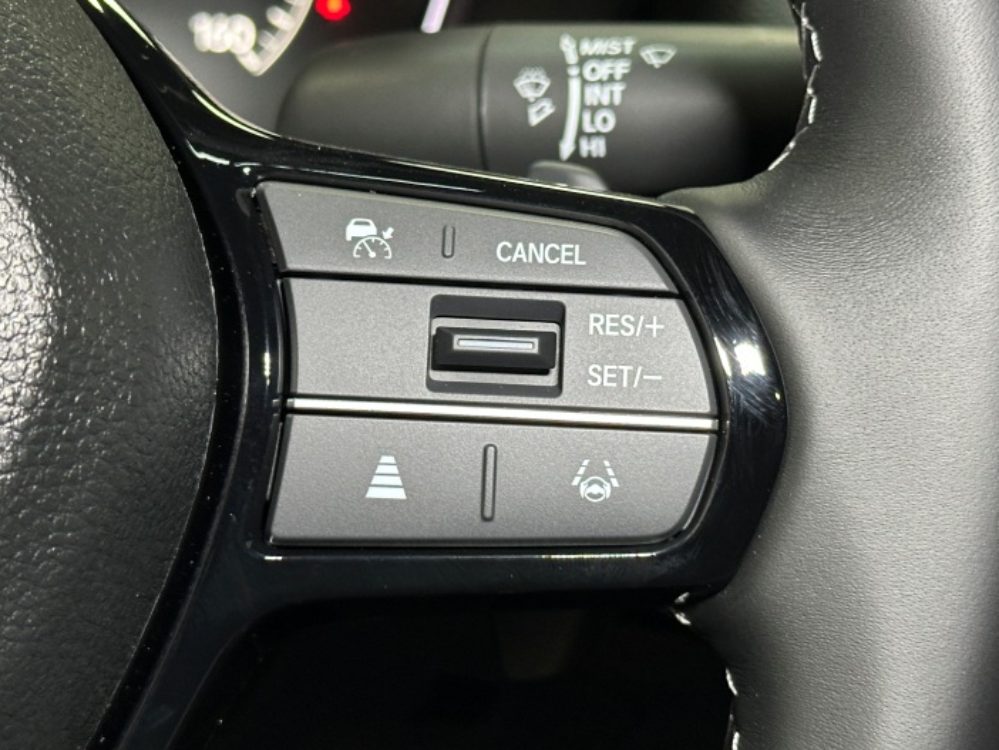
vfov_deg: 21.0
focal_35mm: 70
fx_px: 2021
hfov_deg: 27.8
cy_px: 367
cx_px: 508
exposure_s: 1/40
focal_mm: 6.86
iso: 320
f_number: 1.78
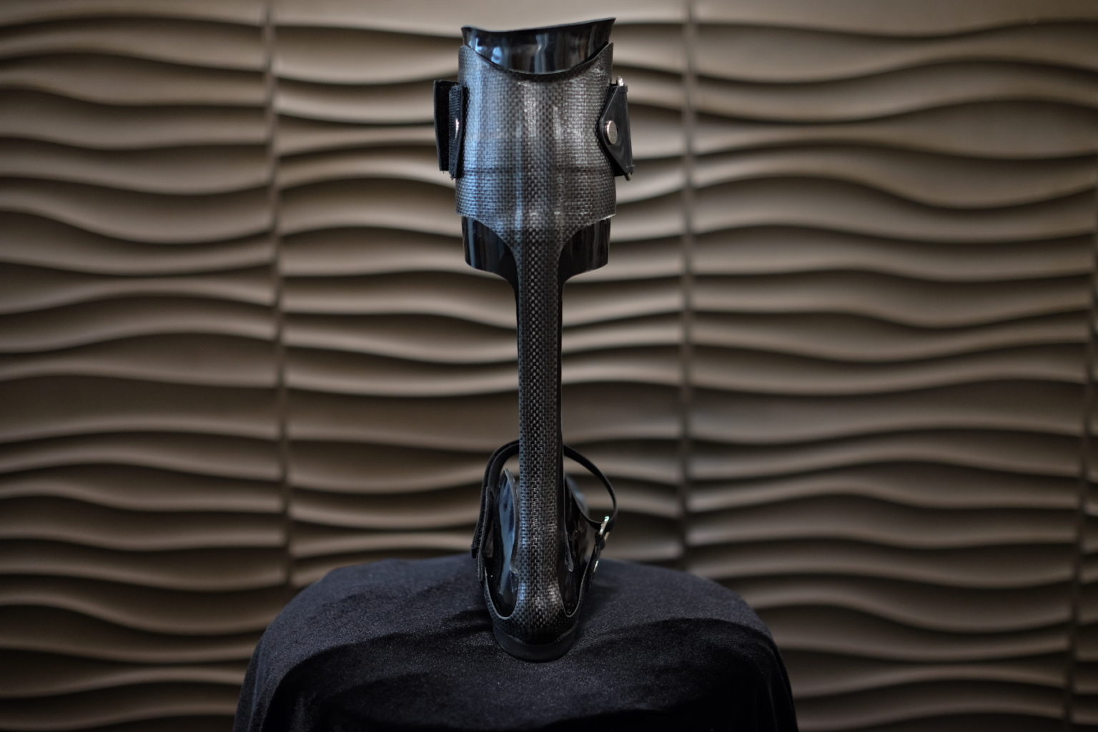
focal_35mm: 35
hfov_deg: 54.4
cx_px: 549
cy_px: 366
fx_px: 1067
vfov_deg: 37.9
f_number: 1.4
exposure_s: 1/80
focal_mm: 23
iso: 500
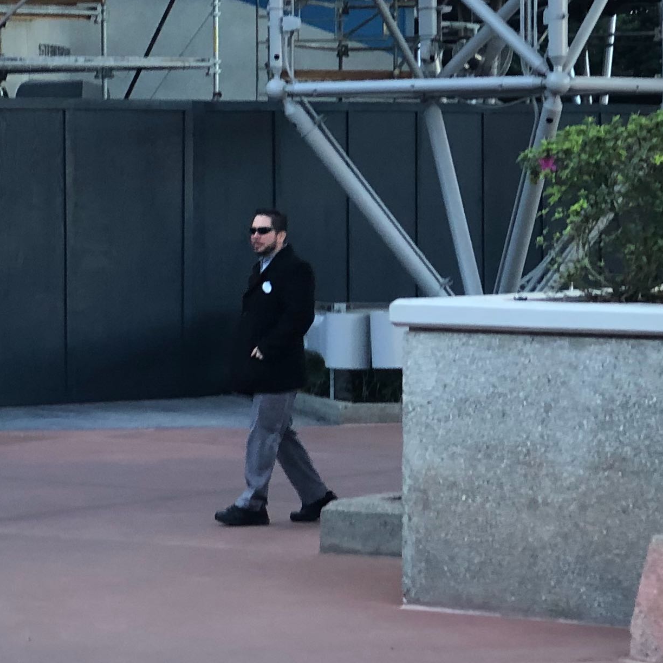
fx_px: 3597
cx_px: -270
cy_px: 221
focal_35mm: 166
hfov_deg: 10.2
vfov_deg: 10.5
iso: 100
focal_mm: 6.6
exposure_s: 1/120
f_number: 2.8
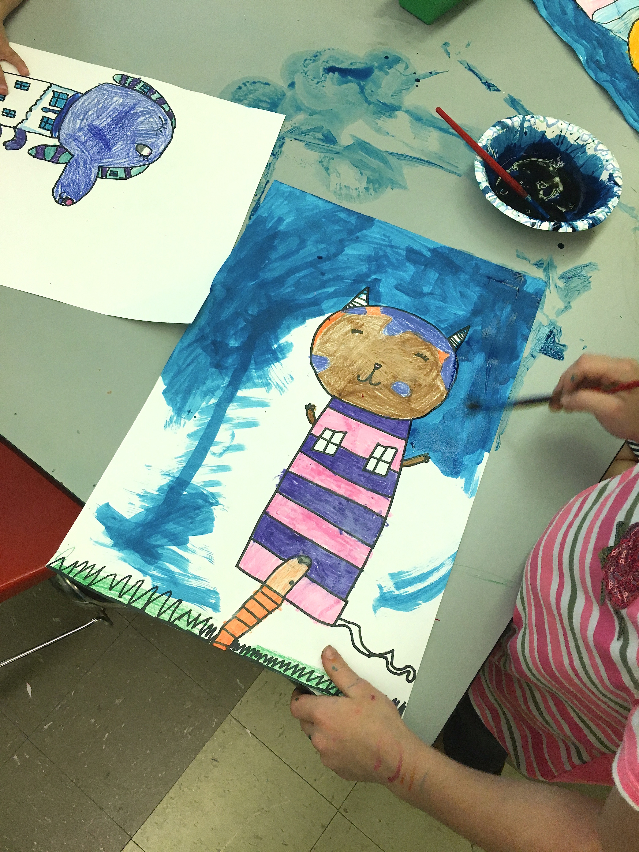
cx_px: 320
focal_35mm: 29
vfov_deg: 61.7
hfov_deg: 48.2
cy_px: 426
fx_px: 714
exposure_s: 1/30
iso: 32
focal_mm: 4.15
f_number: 2.2
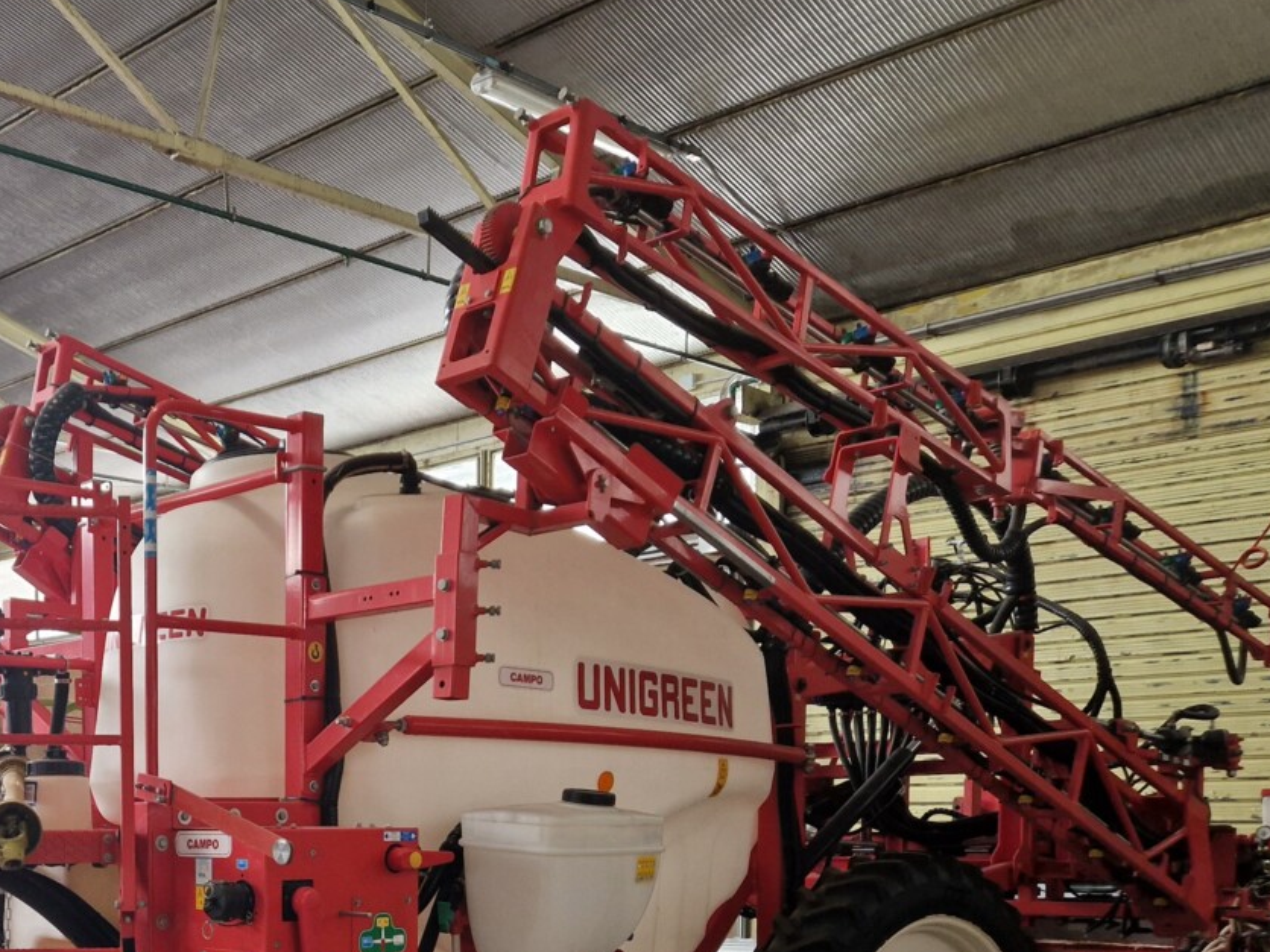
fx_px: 1614
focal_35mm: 44
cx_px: 217
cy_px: 890
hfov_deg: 40.8
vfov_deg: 31.1
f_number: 1.8
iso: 200
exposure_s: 1/100
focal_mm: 5.4
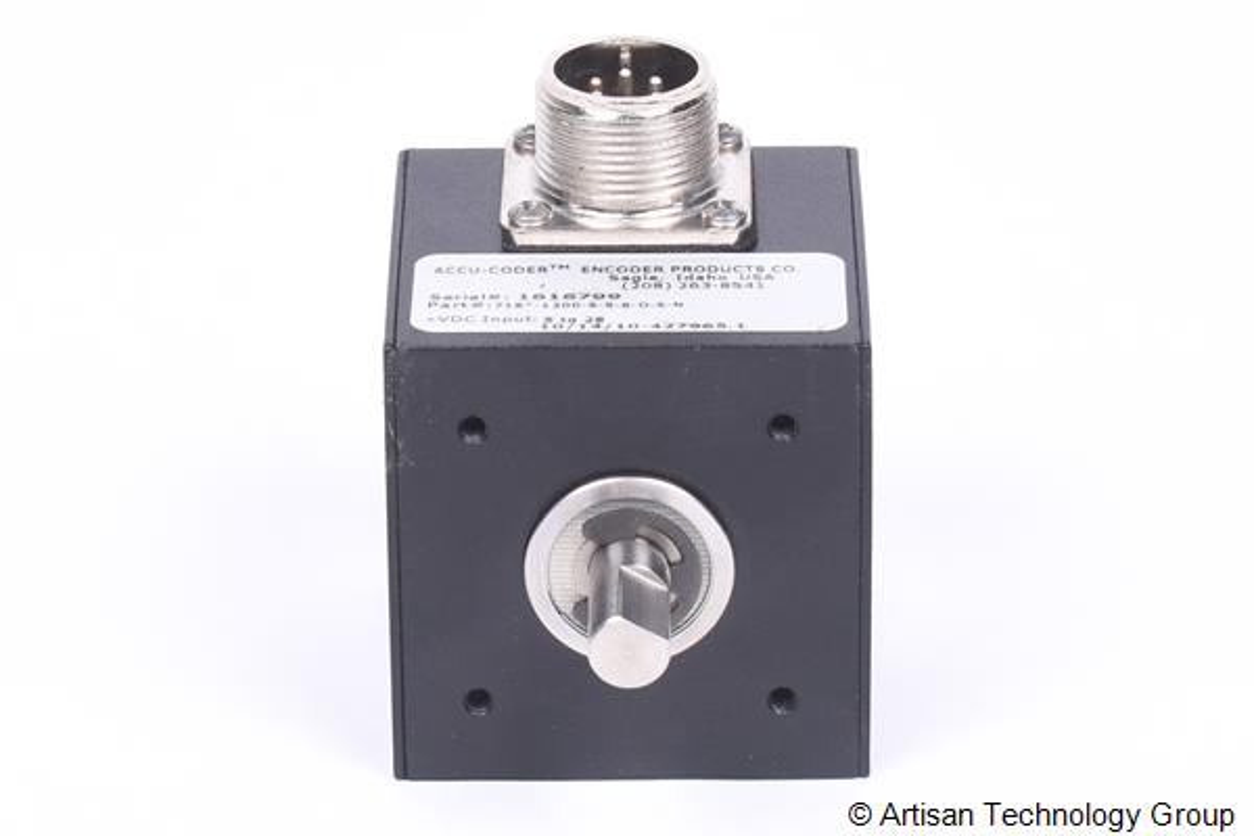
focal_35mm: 75
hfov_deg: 27.0
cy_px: 418
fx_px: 2612
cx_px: 627
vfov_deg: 18.2
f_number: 14
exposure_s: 1/200
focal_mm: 50
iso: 200
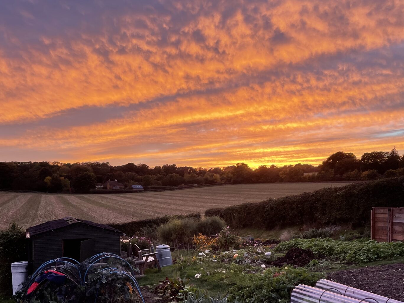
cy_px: 199
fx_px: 455
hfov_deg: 47.8
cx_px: 222
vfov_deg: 36.5
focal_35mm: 39
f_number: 1.6
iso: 50
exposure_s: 1/121
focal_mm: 4.2
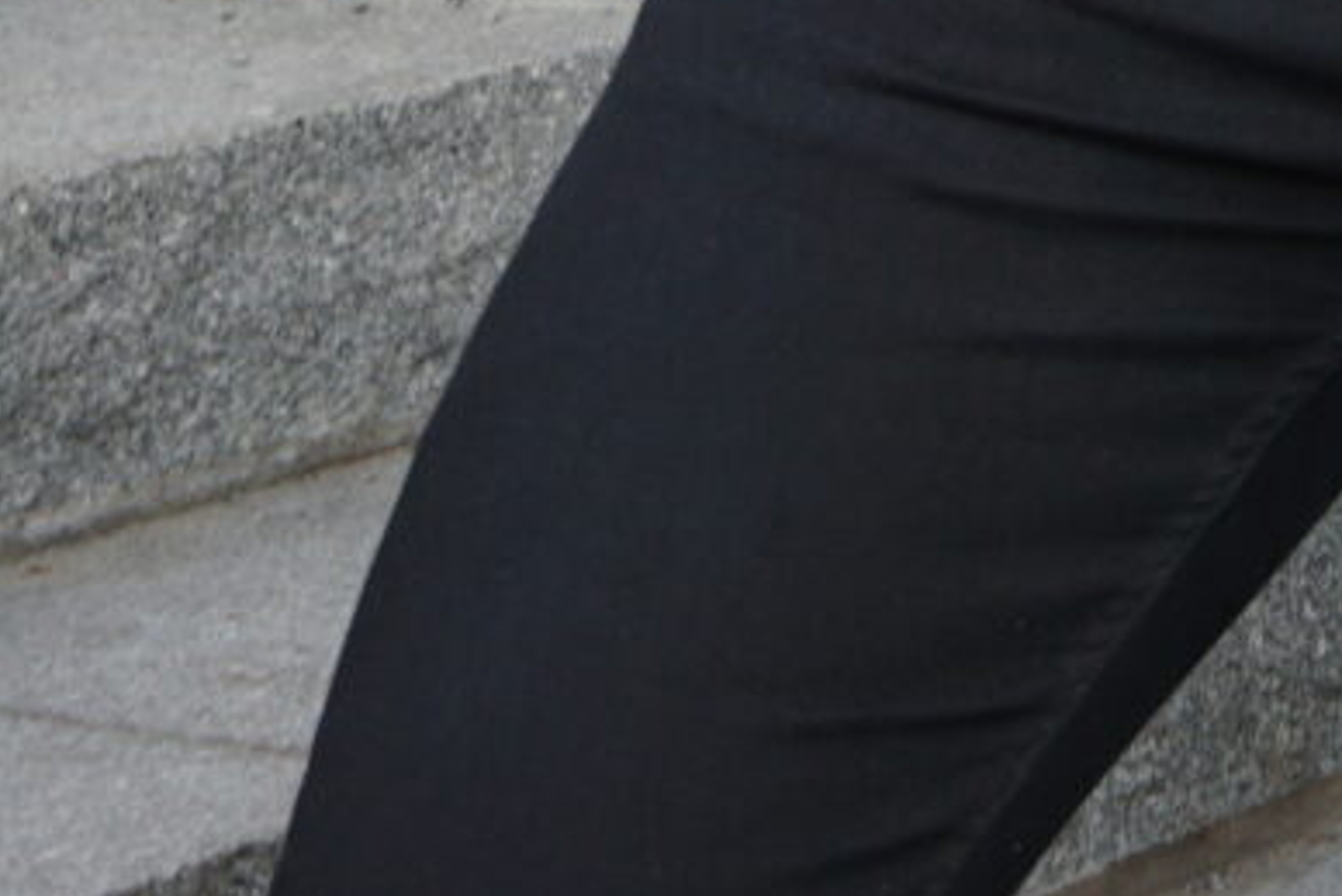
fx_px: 7966
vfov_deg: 6.1
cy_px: -1455
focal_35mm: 214
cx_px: 2764
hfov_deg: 9.0
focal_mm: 27
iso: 100
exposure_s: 1/60
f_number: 6.3
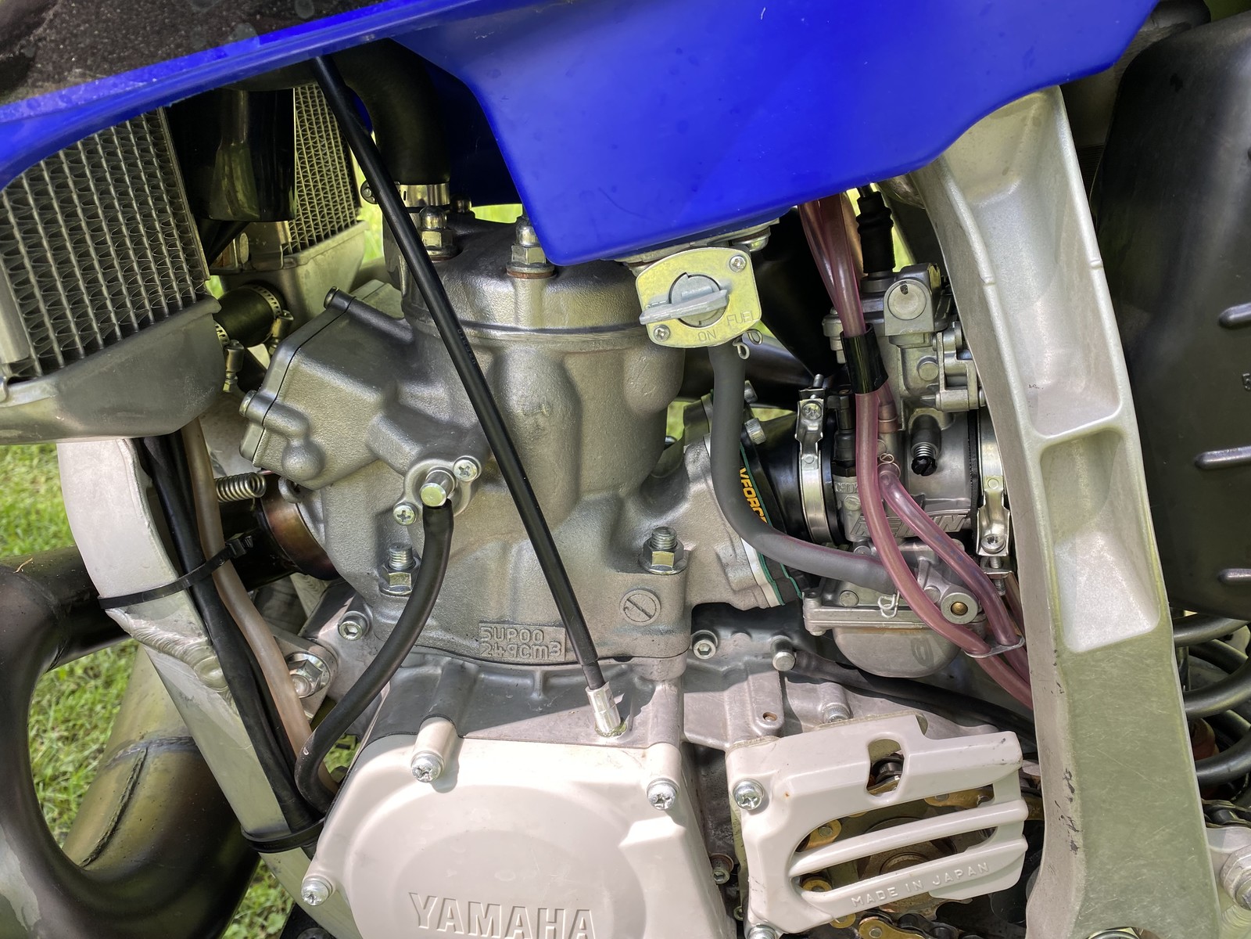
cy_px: 470
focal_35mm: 26
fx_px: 940
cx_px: 626
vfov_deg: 53.1
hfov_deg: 67.3
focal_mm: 4.25
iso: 50
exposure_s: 1/122
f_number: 1.8
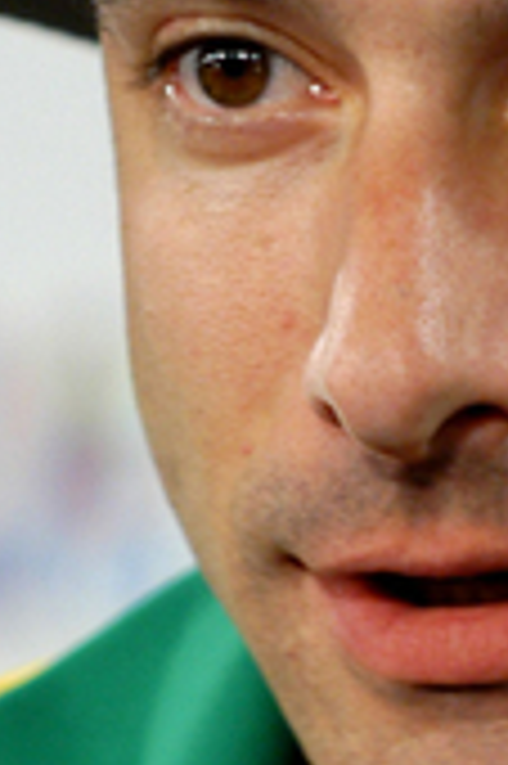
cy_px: 698
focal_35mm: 1124
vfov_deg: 1.8
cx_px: 699
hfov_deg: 1.2
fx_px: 23838
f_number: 3.2
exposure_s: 1/160
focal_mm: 170
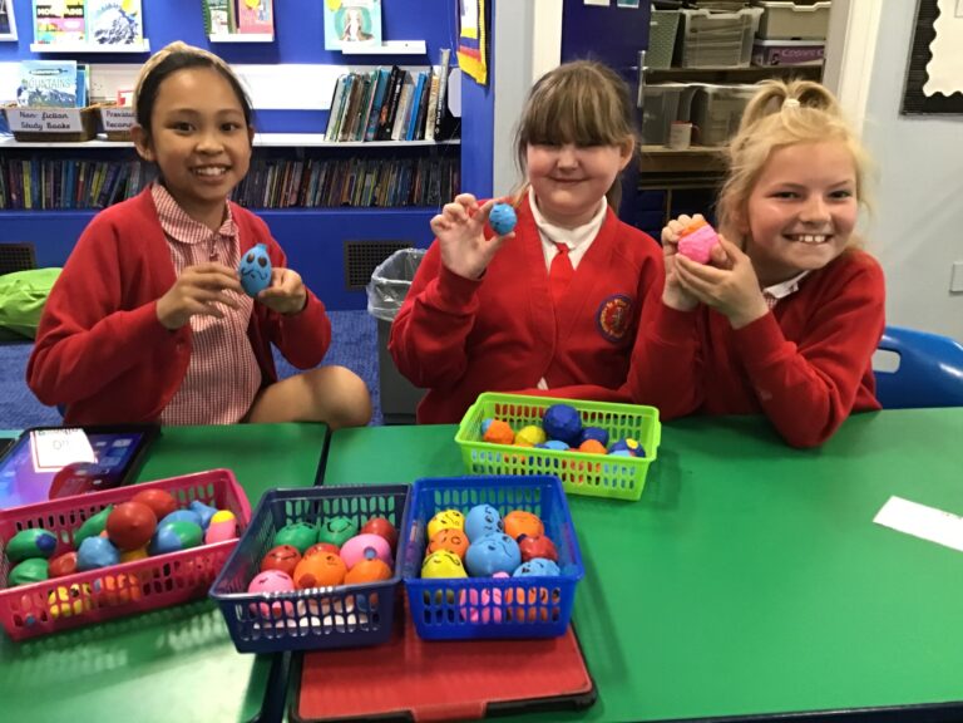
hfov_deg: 58.4
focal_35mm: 31
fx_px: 862
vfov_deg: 45.4
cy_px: 362
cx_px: 482
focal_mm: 3.3
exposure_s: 1/33
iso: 160
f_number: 2.4
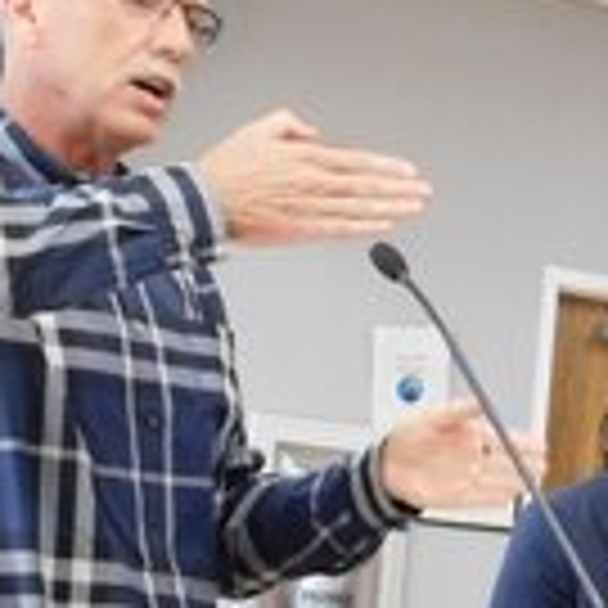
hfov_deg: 13.6
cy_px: 522
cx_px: 660
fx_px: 2504
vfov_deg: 13.7
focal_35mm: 126
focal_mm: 6.3
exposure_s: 1/60
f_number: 3.5
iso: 800
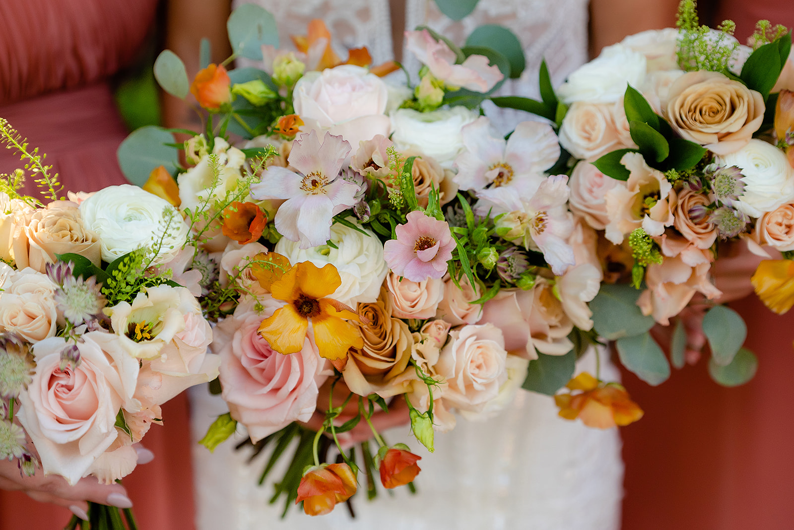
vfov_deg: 15.2
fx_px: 1986
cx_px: 397
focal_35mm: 90
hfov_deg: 22.6
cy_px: 265
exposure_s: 1/2500
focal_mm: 90
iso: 1250
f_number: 3.2
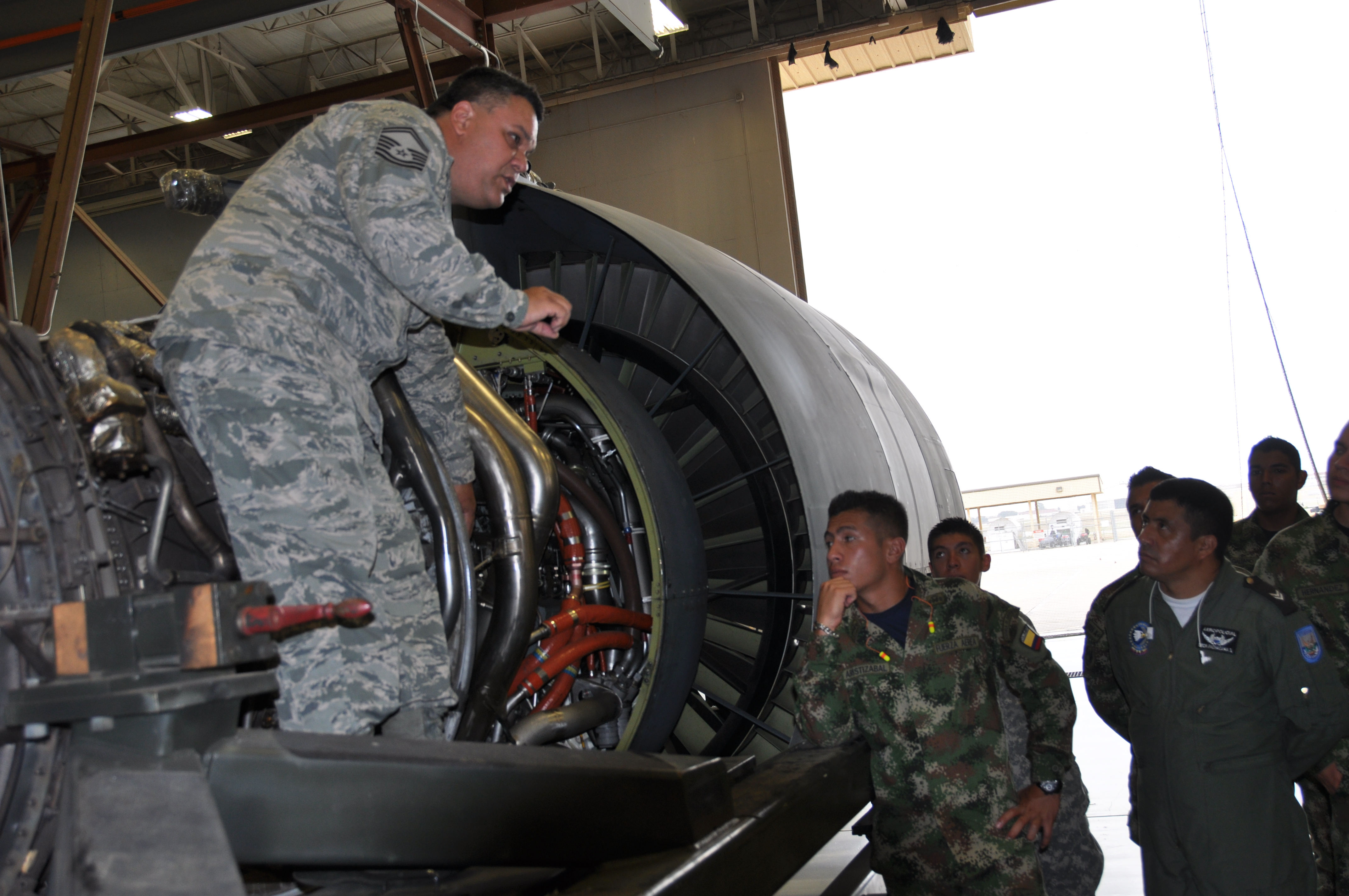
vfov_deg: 34.1
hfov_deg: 49.6
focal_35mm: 39
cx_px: 674
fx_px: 1460
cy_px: 448
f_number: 3.8
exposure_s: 1/125
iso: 200
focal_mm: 26
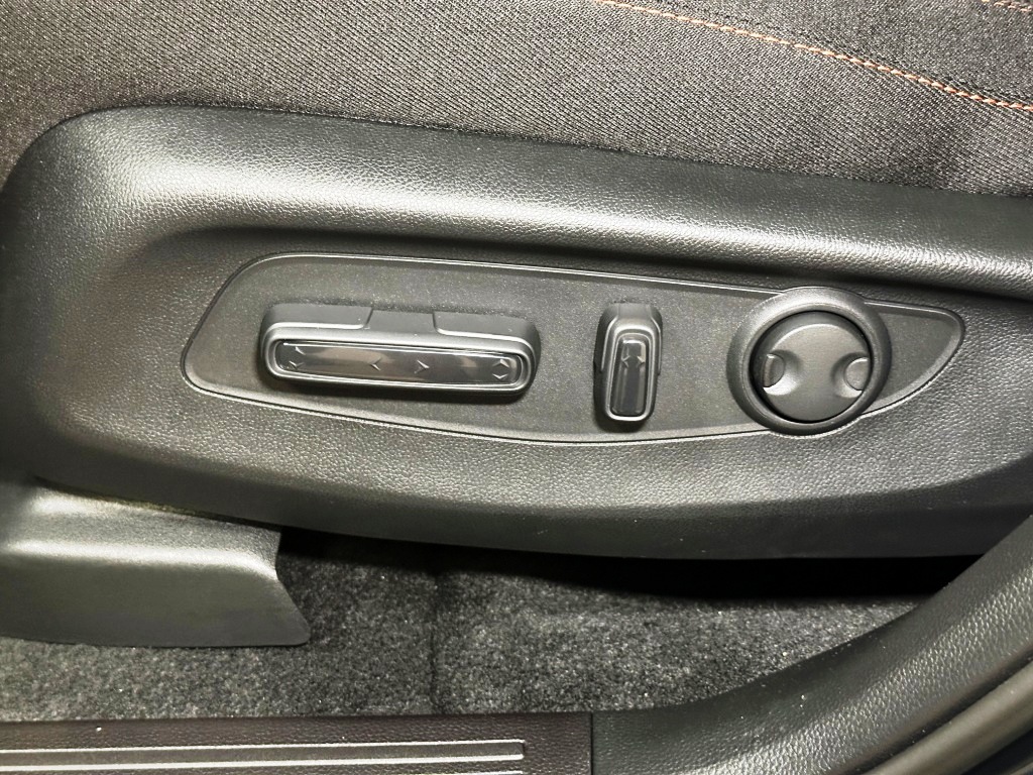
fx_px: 1432
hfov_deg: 39.7
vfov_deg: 30.3
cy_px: 388
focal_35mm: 48
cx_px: 516
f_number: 1.78
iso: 640
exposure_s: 1/30
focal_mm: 6.86
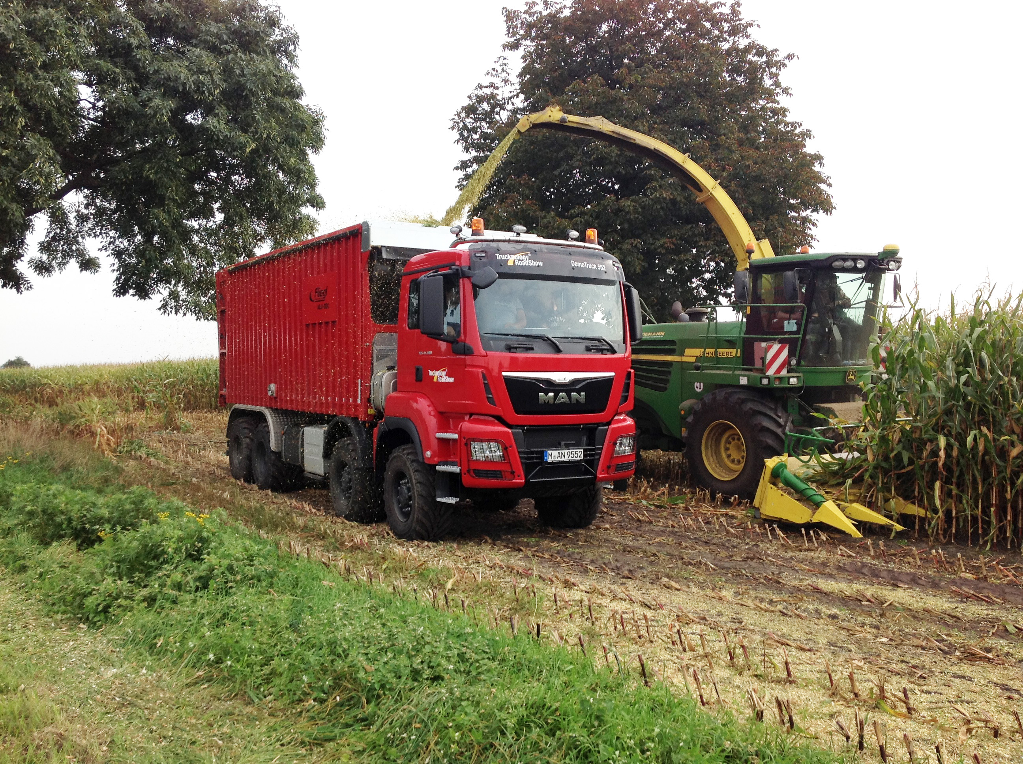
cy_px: 382
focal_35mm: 35
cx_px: 512
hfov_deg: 52.7
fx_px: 1033
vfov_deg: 40.6
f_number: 2.4
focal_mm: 4.28
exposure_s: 1/840
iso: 50
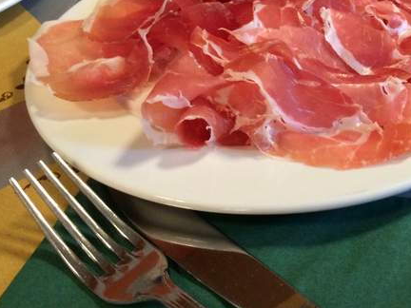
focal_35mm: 47
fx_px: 558
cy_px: 64
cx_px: 298
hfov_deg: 39.6
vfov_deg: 30.2
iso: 250
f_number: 2.2
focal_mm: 4.15
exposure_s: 1/33
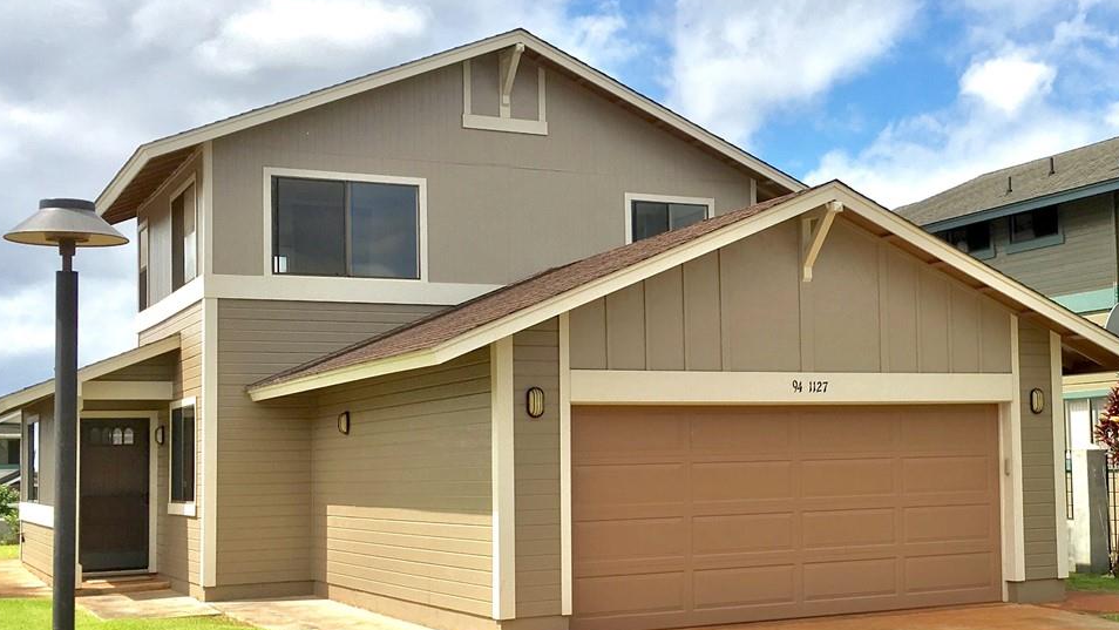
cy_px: 357
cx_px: 834
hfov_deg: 38.2
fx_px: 1573
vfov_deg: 22.6
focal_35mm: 53
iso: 25
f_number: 2.2
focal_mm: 4.15
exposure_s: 1/2331
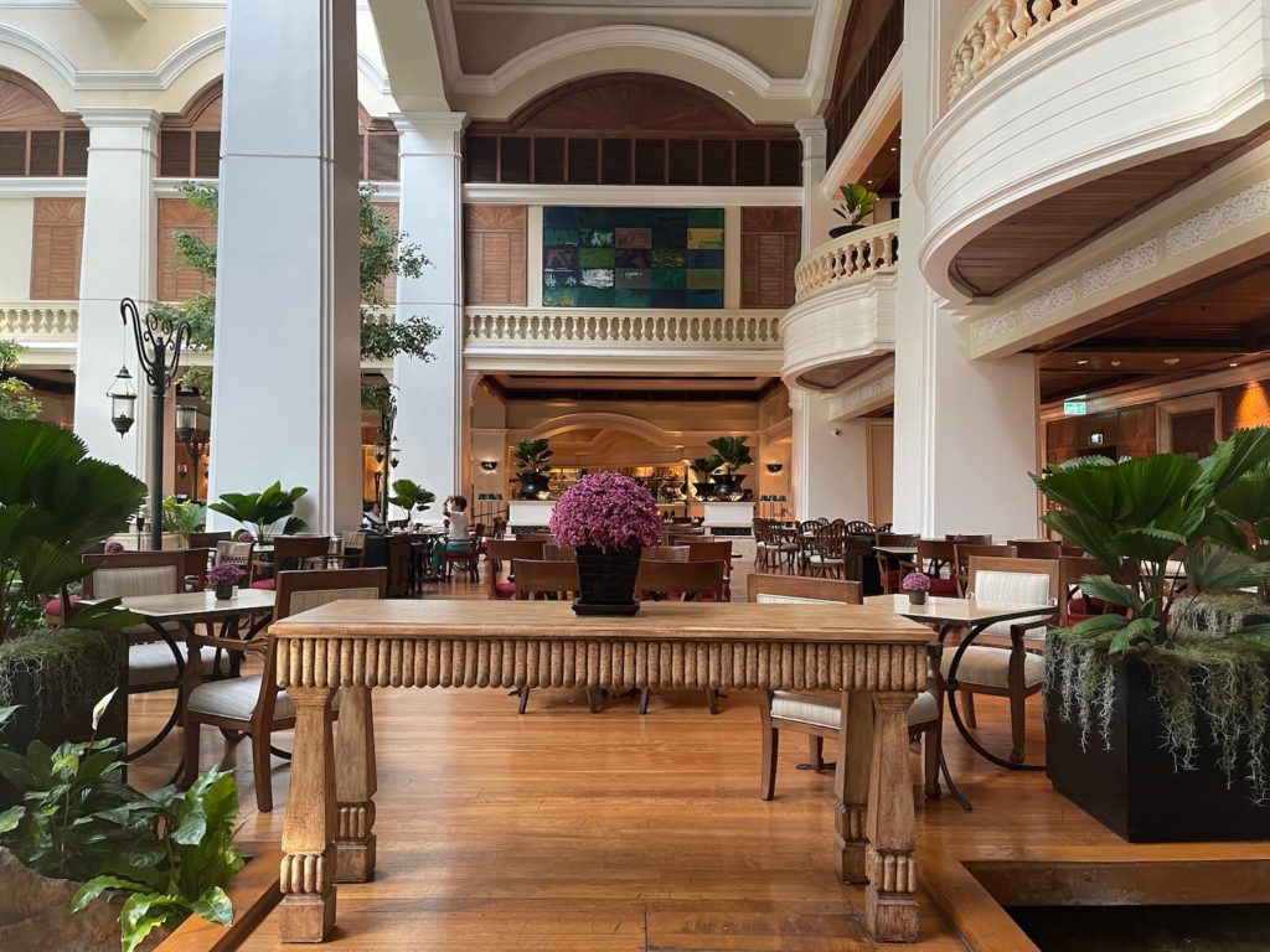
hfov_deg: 67.3
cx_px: 635
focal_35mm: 26
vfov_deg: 53.1
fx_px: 954
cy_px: 476
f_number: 1.6
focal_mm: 5.1
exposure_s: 1/50
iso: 250
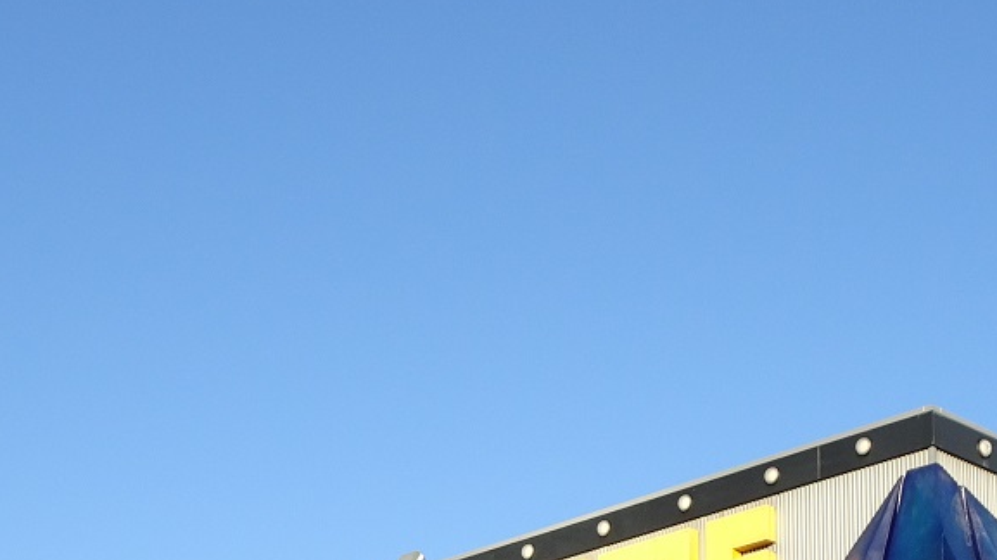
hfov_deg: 24.9
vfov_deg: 13.3
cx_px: 643
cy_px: 867
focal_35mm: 85
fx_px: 2246
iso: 80
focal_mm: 5.09
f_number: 3.5
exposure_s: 1/400
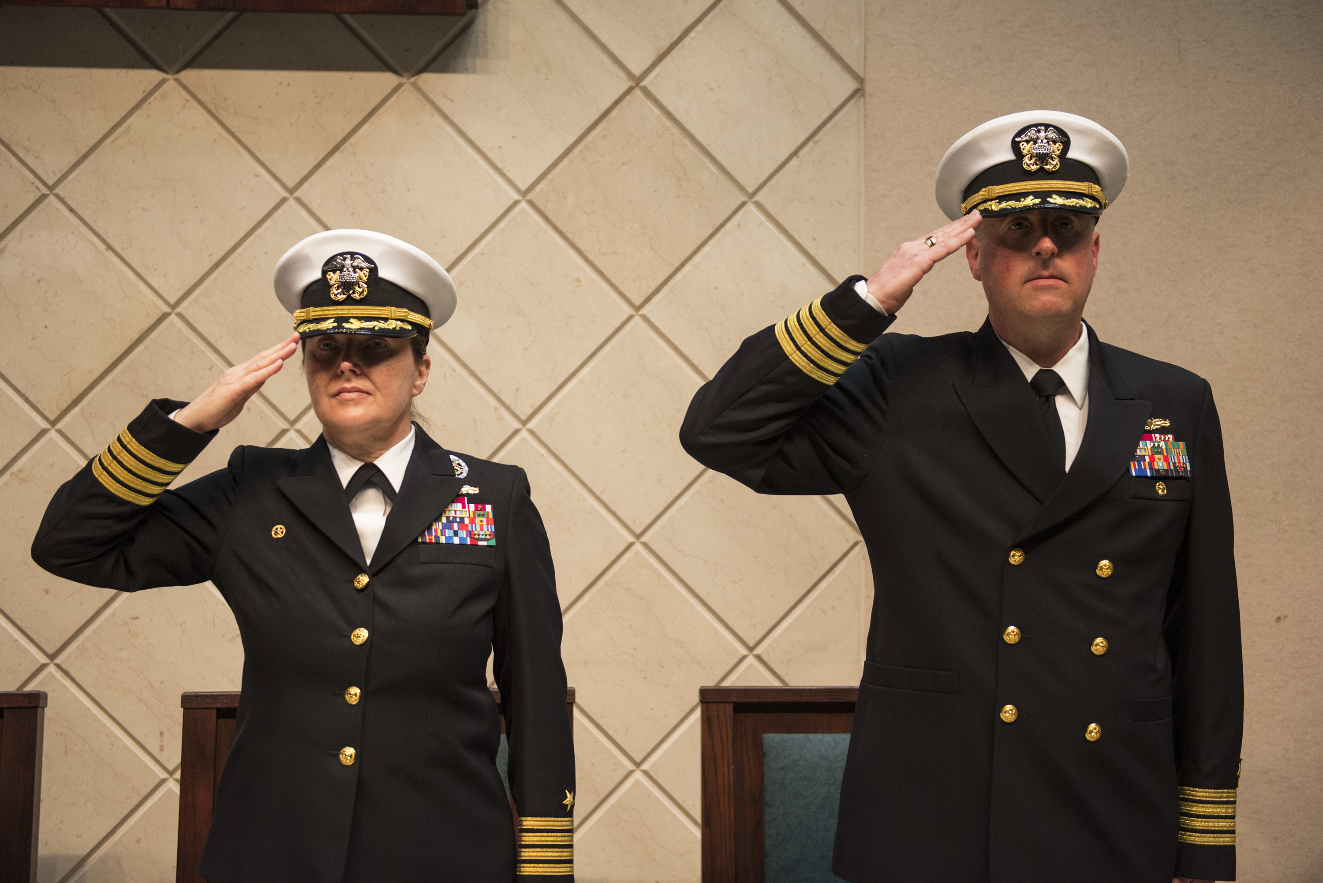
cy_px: 442
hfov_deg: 36.2
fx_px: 2022
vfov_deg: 24.6
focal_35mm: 55
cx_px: 662
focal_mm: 55
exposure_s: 1/200
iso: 2000
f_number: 2.8
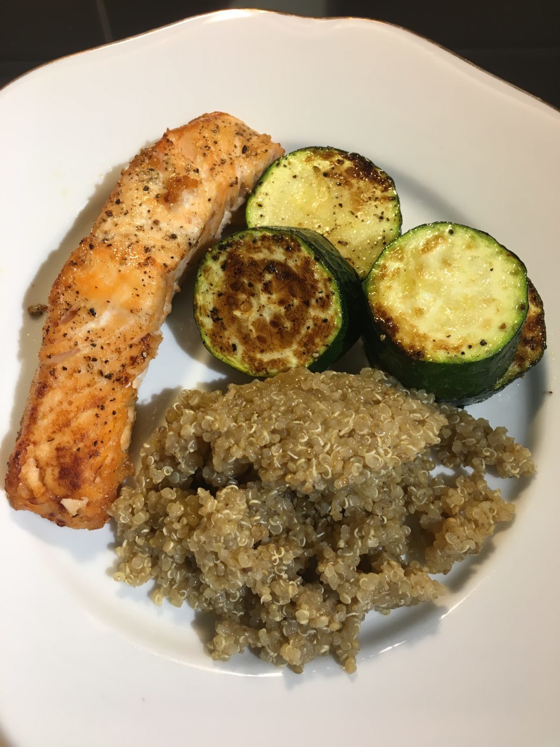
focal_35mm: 29
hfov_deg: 48.2
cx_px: 280
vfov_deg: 61.7
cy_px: 374
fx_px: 626
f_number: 2.2
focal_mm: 4.15
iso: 64
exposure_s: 1/33
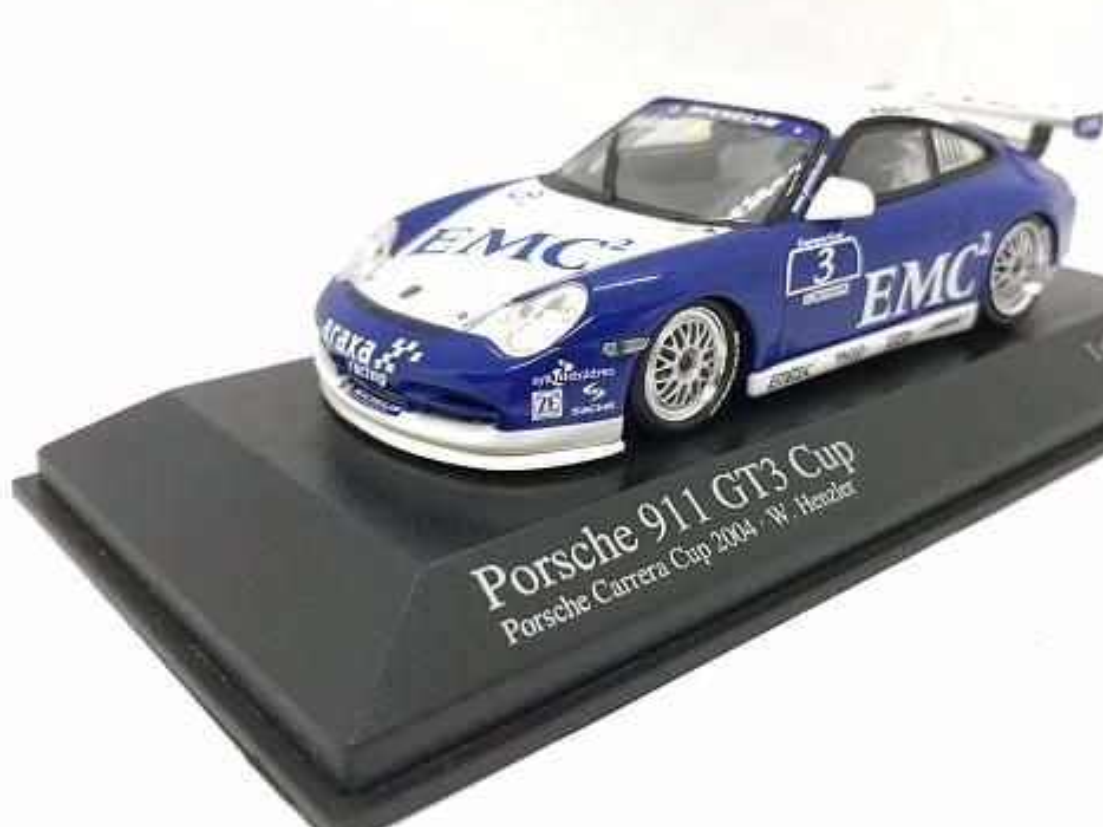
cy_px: 350
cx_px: 590
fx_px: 1147
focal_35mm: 36
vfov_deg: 39.5
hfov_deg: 51.3
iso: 32
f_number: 1.8
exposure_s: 1/33
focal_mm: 3.99
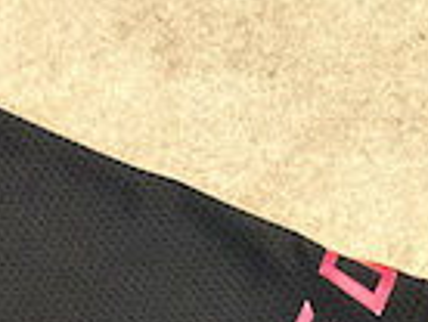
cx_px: -623
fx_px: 3443
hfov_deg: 6.7
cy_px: 774
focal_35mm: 278
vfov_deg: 5.2
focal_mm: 6.86
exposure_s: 1/30
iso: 400
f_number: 1.78
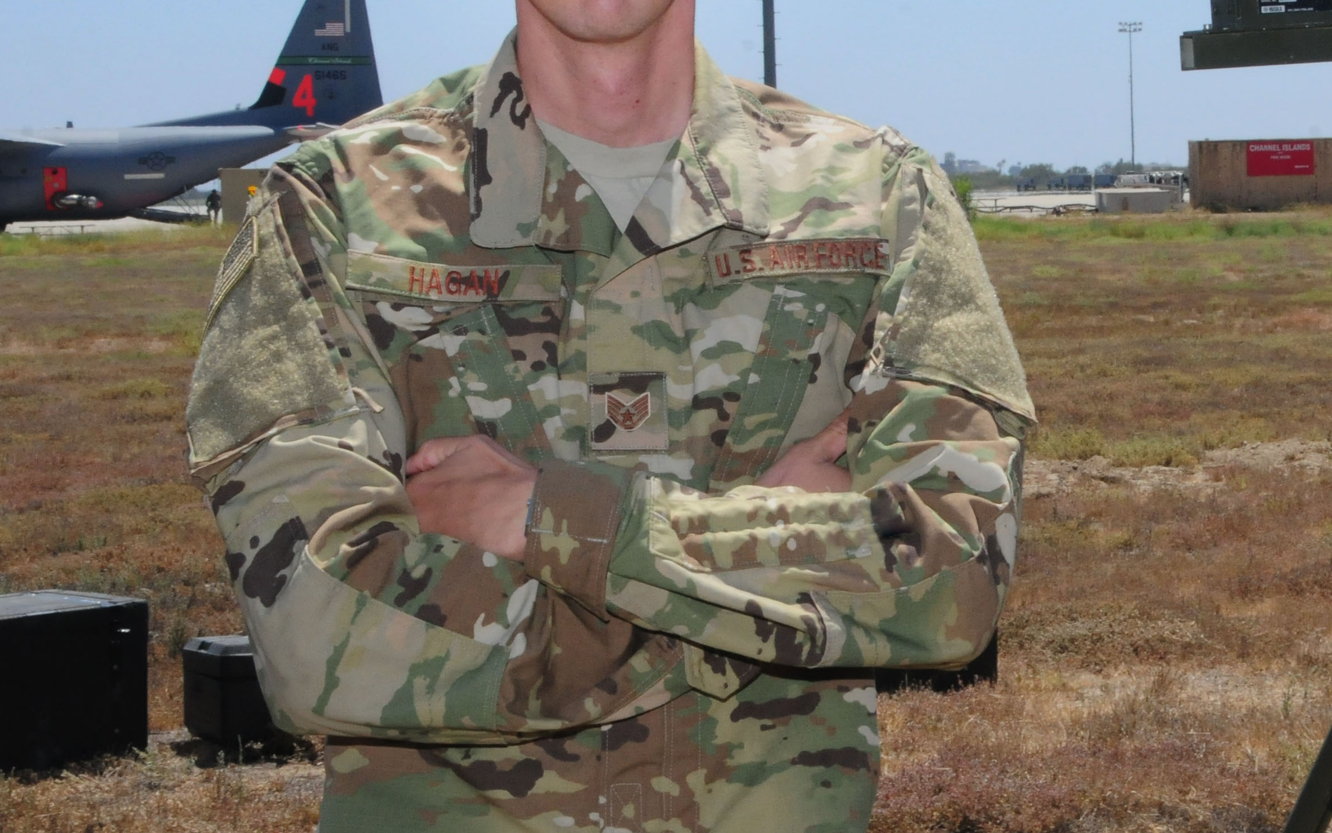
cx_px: 1039
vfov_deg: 13.5
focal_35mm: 97
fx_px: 3519
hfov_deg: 21.2
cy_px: 247
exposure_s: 1/250
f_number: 22
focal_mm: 35
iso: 800
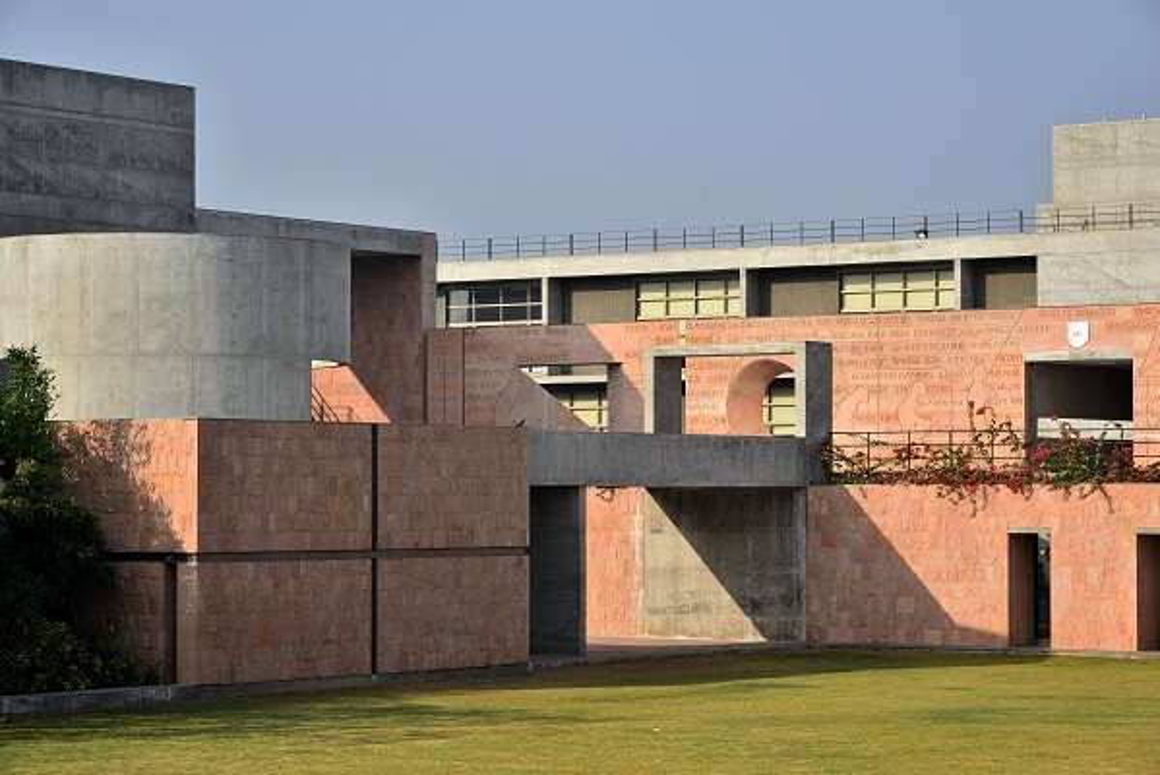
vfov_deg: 13.1
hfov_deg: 19.4
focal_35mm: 105
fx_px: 3385
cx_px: 580
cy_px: 388
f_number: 13
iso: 200
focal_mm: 105
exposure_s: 1/250
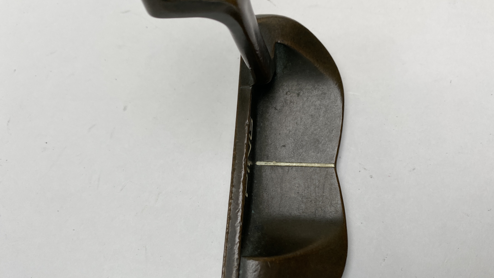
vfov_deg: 36.5
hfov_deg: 60.9
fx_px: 419
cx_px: 274
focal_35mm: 32
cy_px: 168
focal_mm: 4.25
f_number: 1.8
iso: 32
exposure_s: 1/355
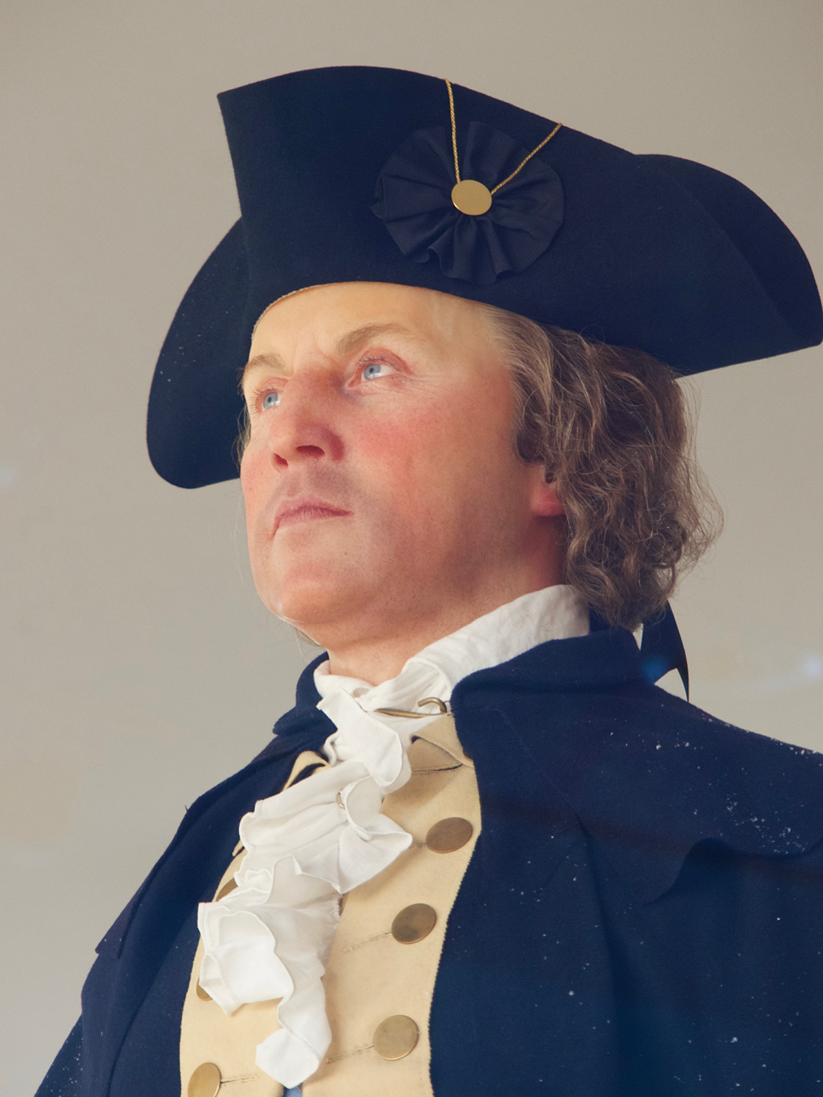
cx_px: 412
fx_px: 11158
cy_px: 548
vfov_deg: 5.6
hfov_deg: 4.2
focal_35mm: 352
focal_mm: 63.4
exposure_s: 1/30
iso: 200
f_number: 2.8
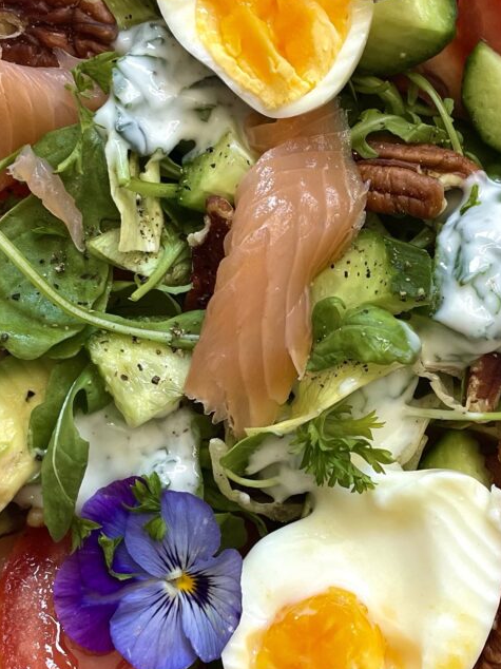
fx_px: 1217
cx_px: 351
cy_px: 309
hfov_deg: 23.1
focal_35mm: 63
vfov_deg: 30.7
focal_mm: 4.2
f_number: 1.6
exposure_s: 1/121
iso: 100
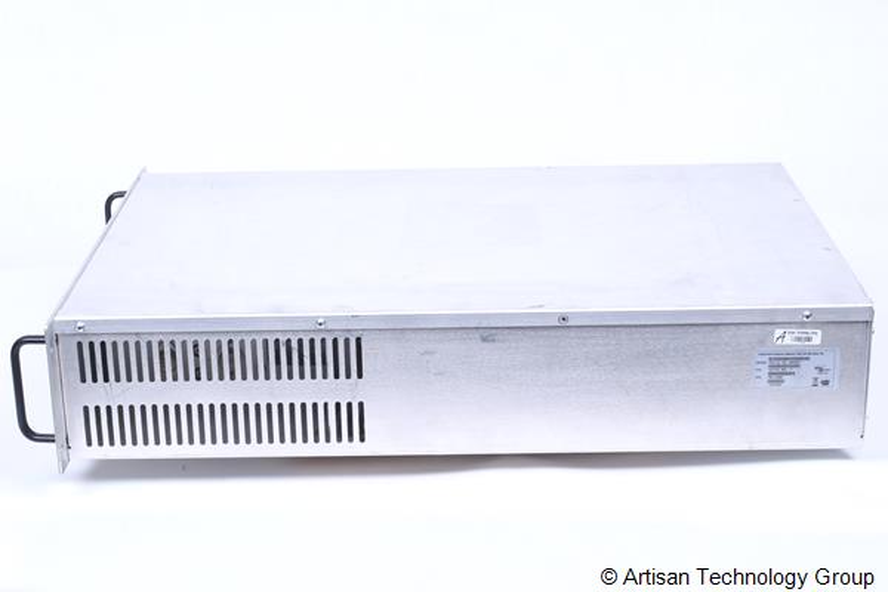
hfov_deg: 42.7
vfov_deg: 29.2
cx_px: 444
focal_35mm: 46
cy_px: 296
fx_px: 1135
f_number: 14
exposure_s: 1/200
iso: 200
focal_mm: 31
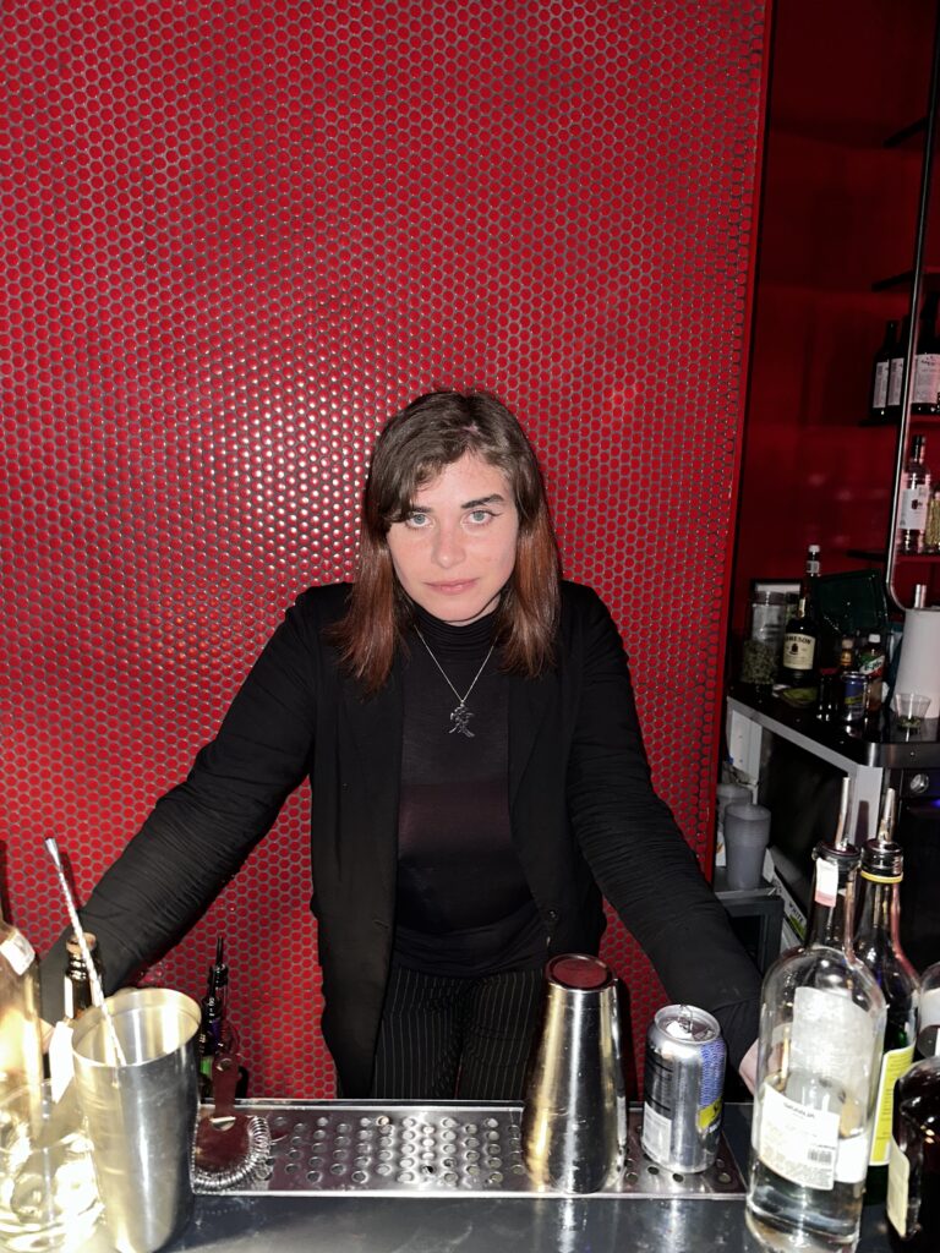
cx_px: 470
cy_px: 626
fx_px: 869
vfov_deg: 71.6
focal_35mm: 24
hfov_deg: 56.8
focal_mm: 6.86
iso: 80
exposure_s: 1/4
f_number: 1.78
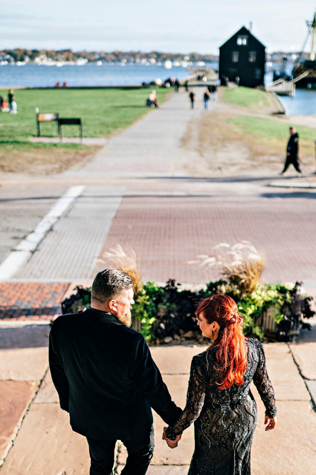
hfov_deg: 28.6
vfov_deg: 41.4
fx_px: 620
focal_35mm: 47
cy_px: 318
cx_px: 181
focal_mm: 35
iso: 500
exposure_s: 1/8000
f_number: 1.8
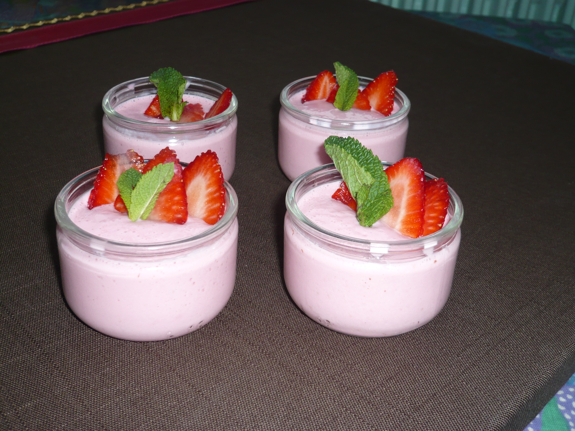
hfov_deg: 49.0
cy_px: 216
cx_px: 288
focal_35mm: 38
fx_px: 631
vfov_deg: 37.7
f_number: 3.2
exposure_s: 1/30
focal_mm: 6.2
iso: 100
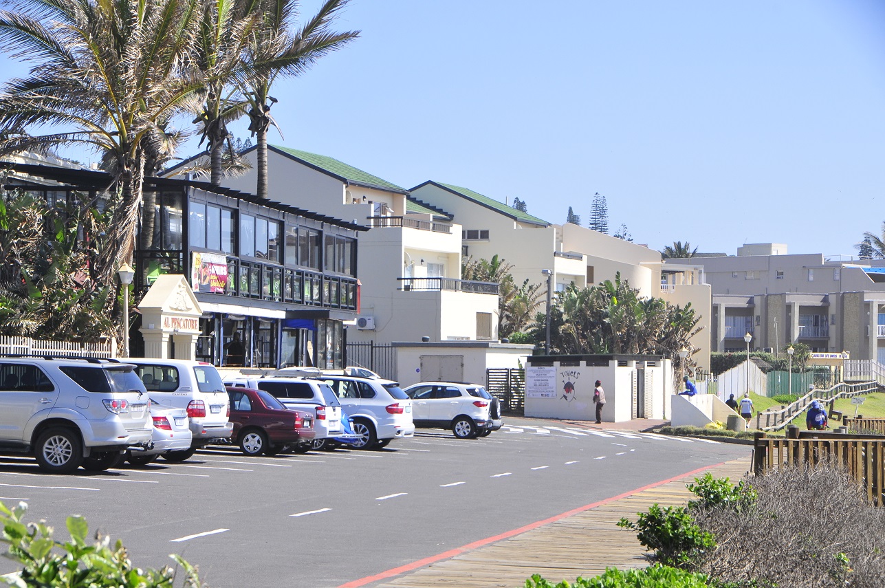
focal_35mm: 93
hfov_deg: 21.9
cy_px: 294
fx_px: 2284
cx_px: 442
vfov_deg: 14.7
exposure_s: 1/400
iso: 320
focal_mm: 62
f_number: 10
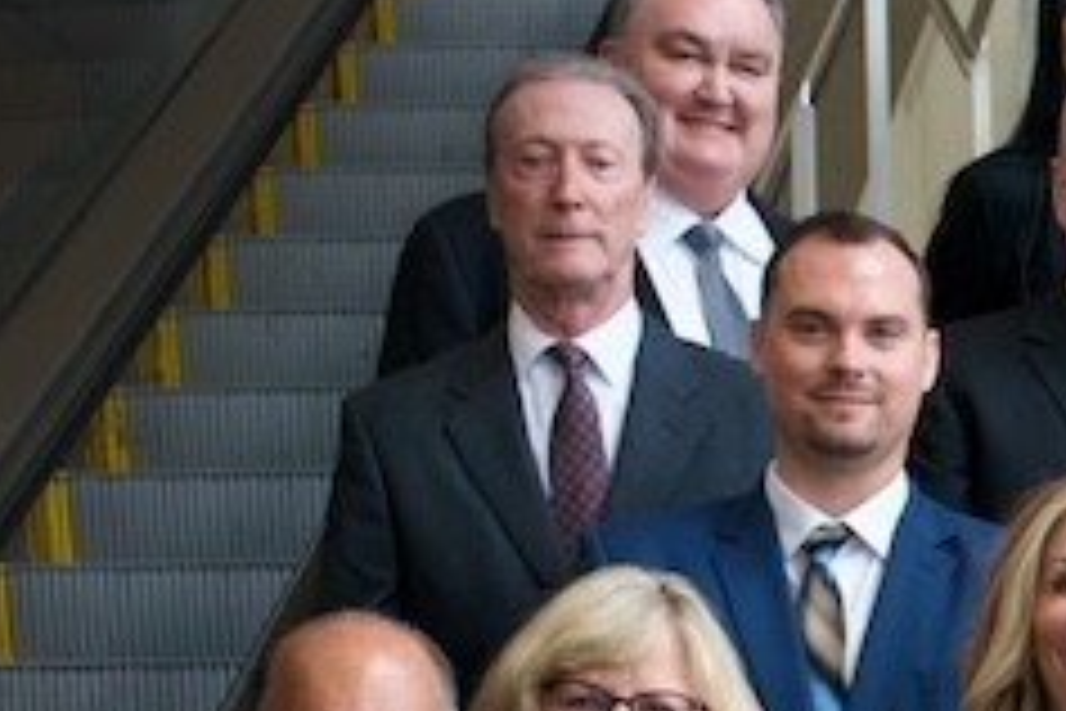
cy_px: 1465
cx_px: 1655
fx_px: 5241
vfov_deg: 7.4
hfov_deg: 11.1
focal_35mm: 177
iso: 1250
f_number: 7.1
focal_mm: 35
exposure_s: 1/125
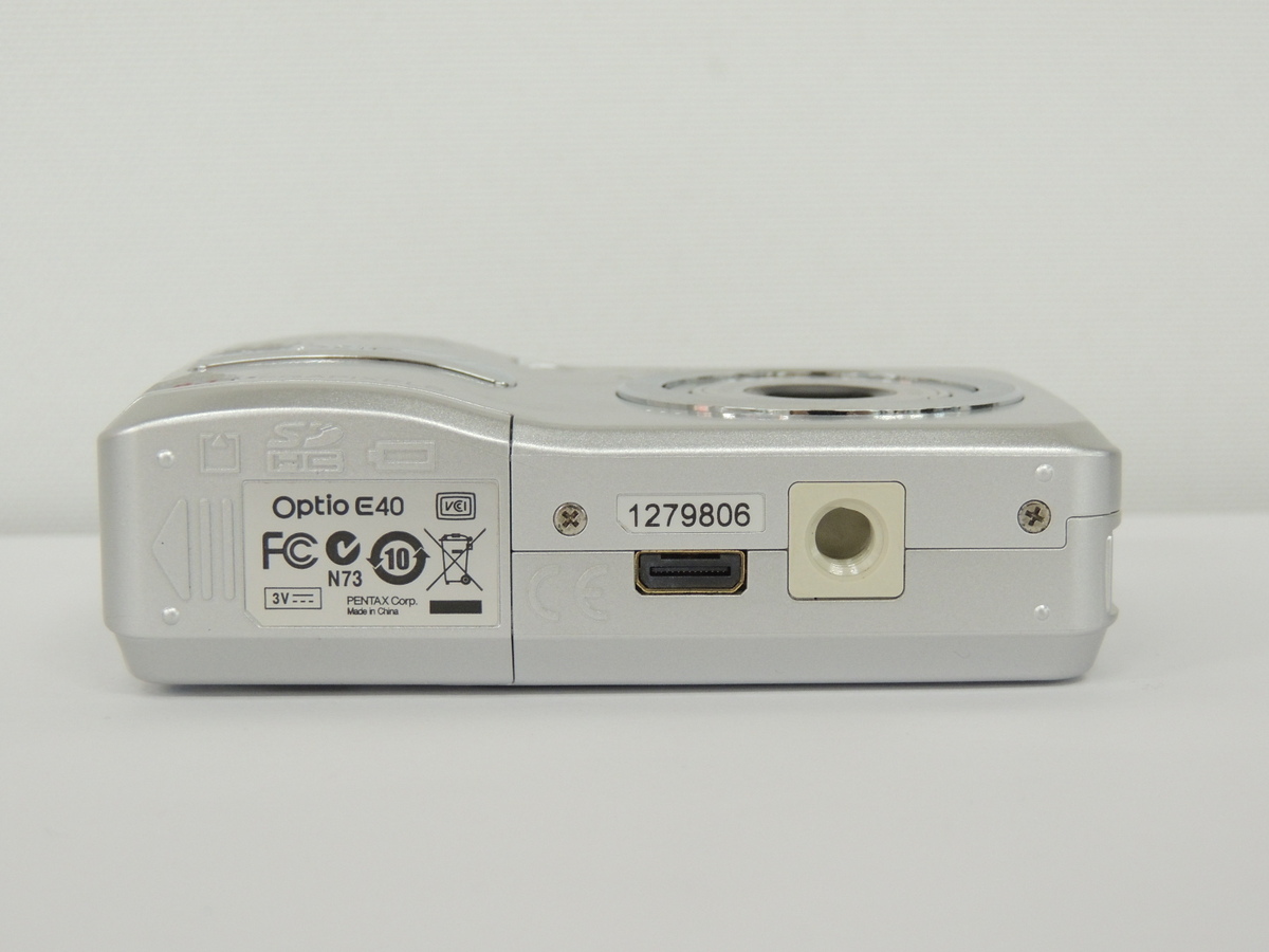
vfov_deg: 21.0
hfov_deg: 27.8
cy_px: 476
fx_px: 2566
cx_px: 634
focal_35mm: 70
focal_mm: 12.4
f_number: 3.9
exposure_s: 1/50
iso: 400
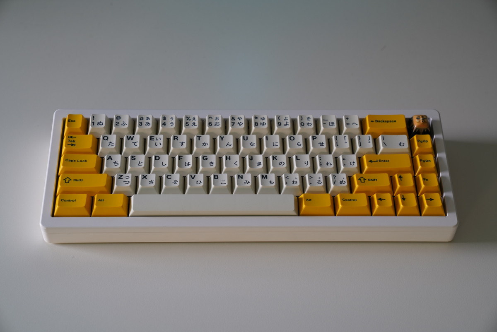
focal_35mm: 70
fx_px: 967
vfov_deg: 19.5
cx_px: 248
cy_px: 166
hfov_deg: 28.8
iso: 250
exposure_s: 1/13
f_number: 5.6
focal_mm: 70
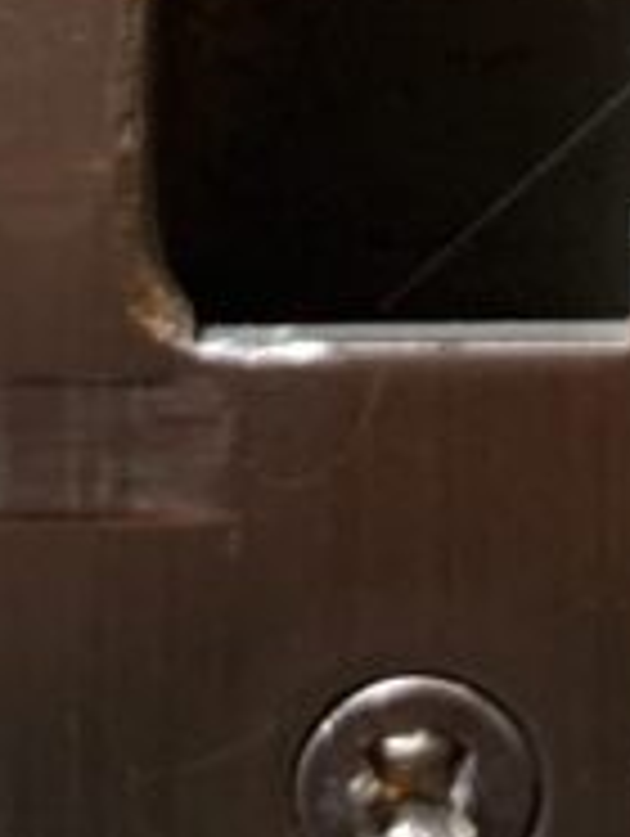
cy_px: -572
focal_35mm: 143
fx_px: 3462
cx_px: 482
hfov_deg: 10.4
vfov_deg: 12.8
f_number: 1.8
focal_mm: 4.25
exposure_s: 1/60
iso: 320
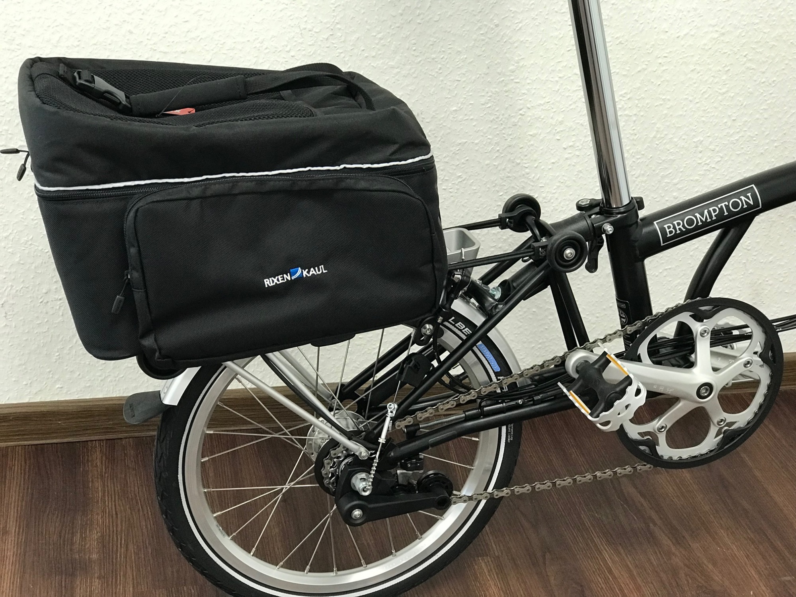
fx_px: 1311
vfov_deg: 25.7
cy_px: 298
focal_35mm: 57
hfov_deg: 33.8
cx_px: 398
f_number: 2.8
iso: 125
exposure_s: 1/50
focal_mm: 6.6
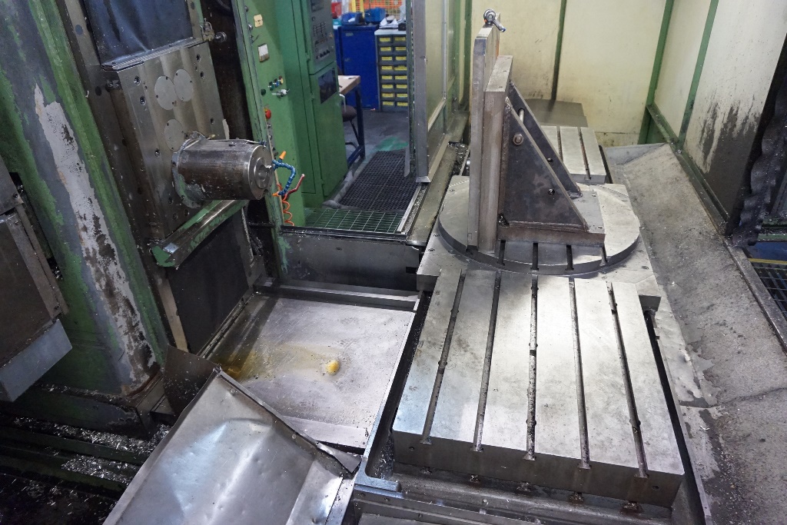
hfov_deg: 73.7
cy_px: 262
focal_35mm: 24
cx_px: 394
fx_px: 525
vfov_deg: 53.1
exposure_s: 1/60
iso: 3200
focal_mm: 16
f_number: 3.5
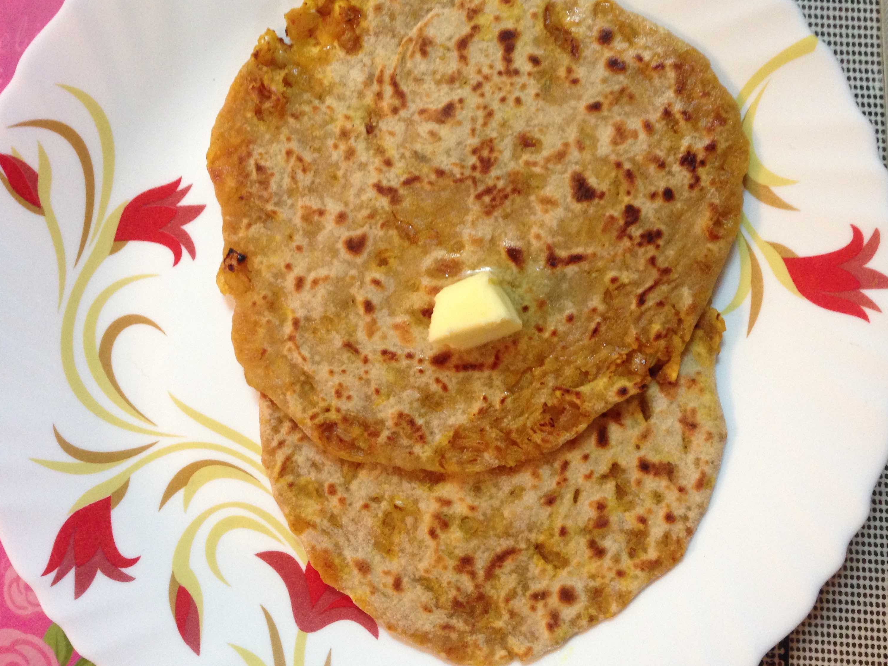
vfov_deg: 39.7
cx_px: 459
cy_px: 324
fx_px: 924
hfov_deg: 51.3
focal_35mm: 36
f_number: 2.4
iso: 250
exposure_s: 1/20
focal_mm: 4.12
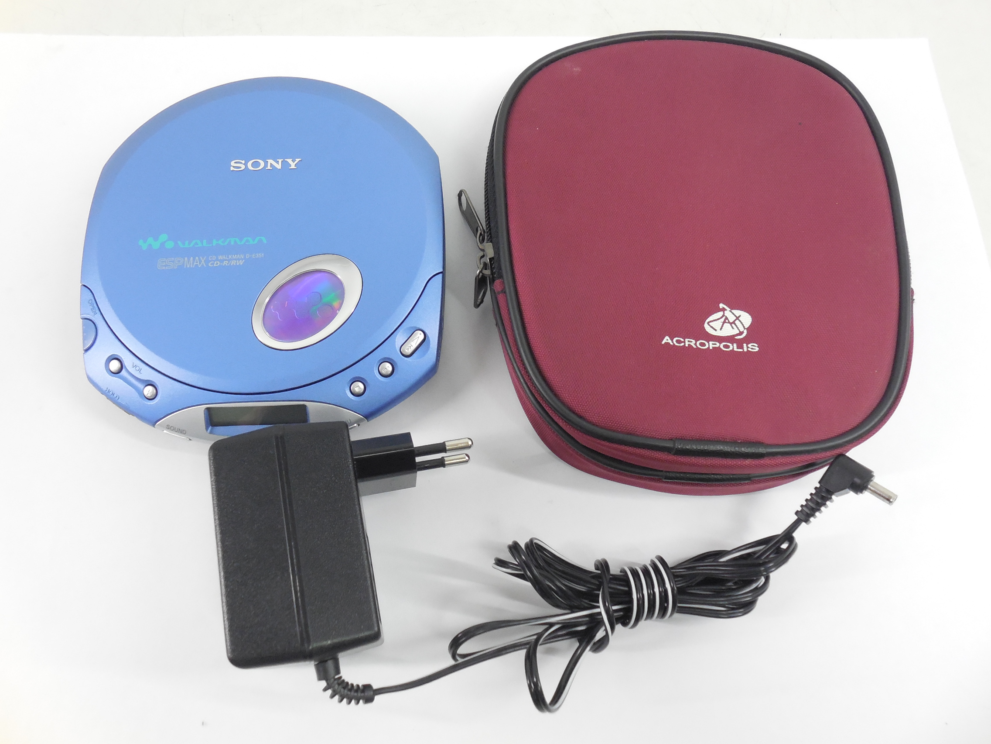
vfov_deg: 53.1
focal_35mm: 26
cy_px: 372
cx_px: 496
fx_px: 744
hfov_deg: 67.3
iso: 400
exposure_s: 1/30
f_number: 3.5
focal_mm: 4.6
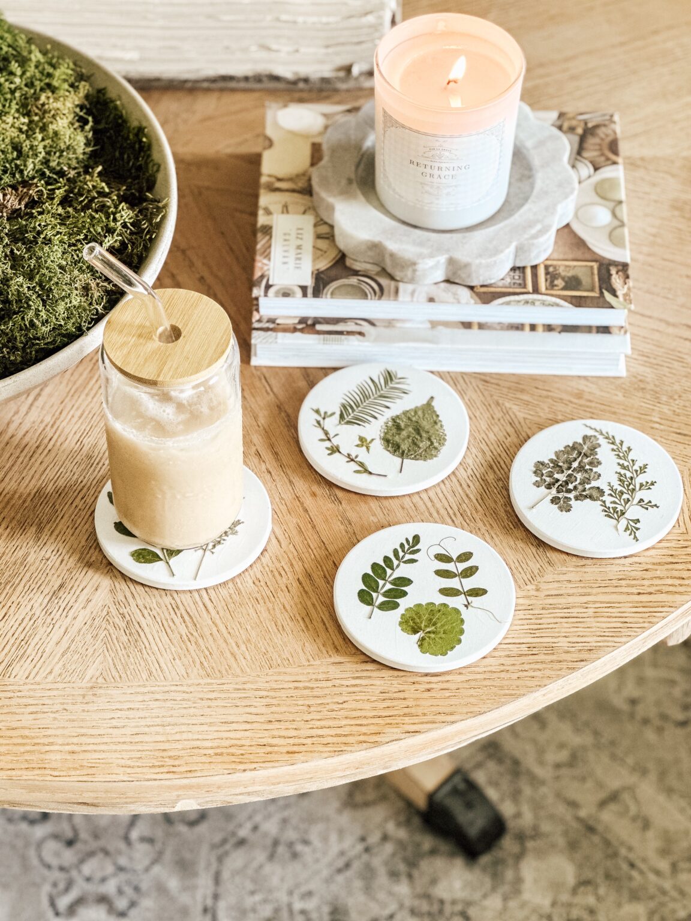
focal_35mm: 77
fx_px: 2049
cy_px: 460
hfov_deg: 19.1
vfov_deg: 25.3
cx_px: 346
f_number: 2.8
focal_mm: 9
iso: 250
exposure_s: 1/40
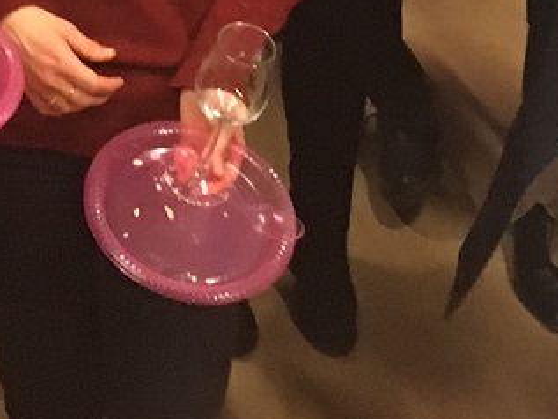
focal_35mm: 156
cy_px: -639
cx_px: 255
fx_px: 2516
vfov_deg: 8.6
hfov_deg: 12.7
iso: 200
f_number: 2.2
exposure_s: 1/33
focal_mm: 4.15
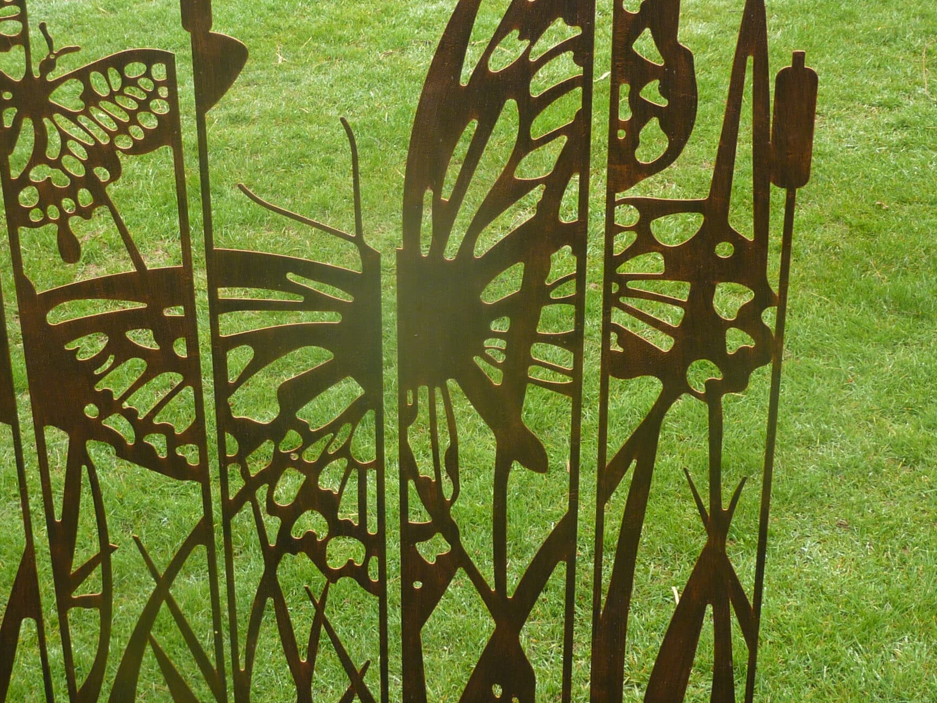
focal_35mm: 66
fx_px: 1787
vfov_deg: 22.2
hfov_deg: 29.2
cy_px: 269
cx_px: 330
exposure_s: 1/30
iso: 100
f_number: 3.7
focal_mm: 7.3
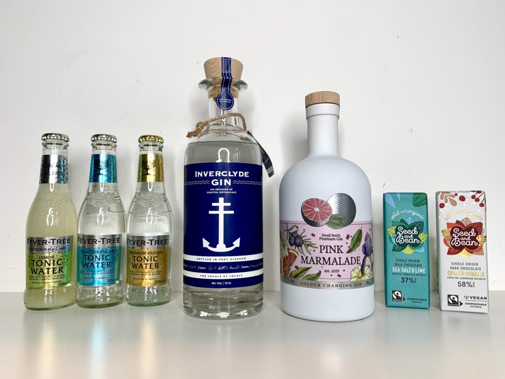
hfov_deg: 67.3
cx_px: 252
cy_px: 190
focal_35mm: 26
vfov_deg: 53.1
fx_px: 379
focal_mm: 4.25
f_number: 1.8
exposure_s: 1/100
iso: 25
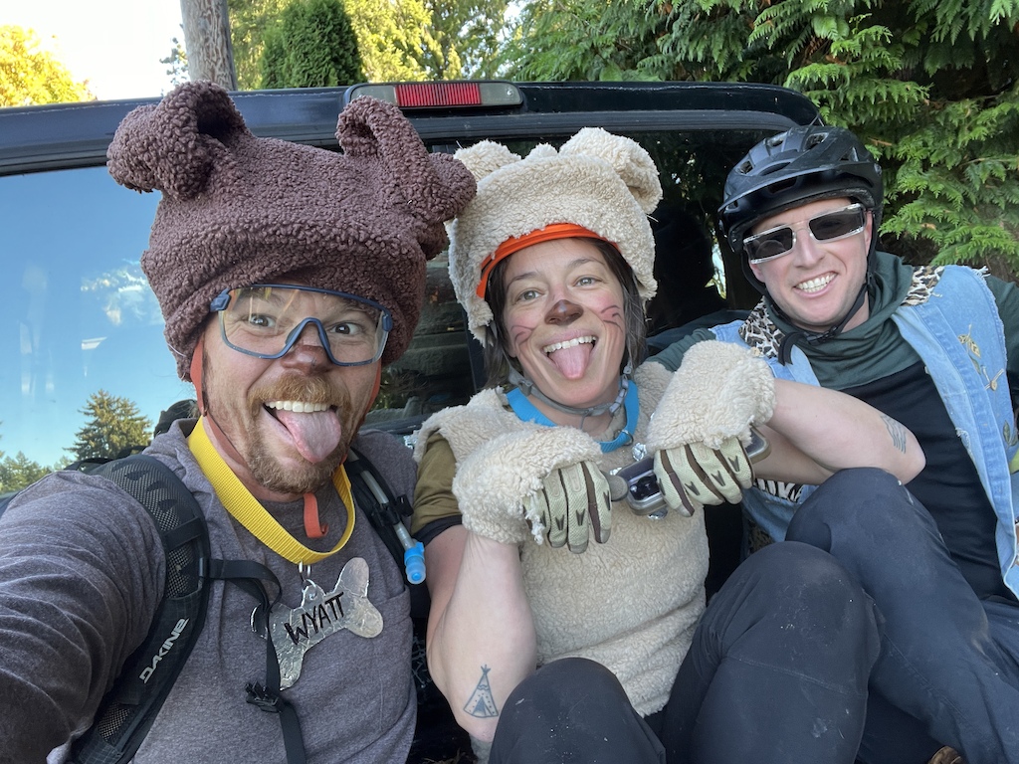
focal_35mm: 23
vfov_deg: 58.9
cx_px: 510
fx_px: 677
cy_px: 382
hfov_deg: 73.9
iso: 100
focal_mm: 2.71
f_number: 2.2
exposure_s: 1/77
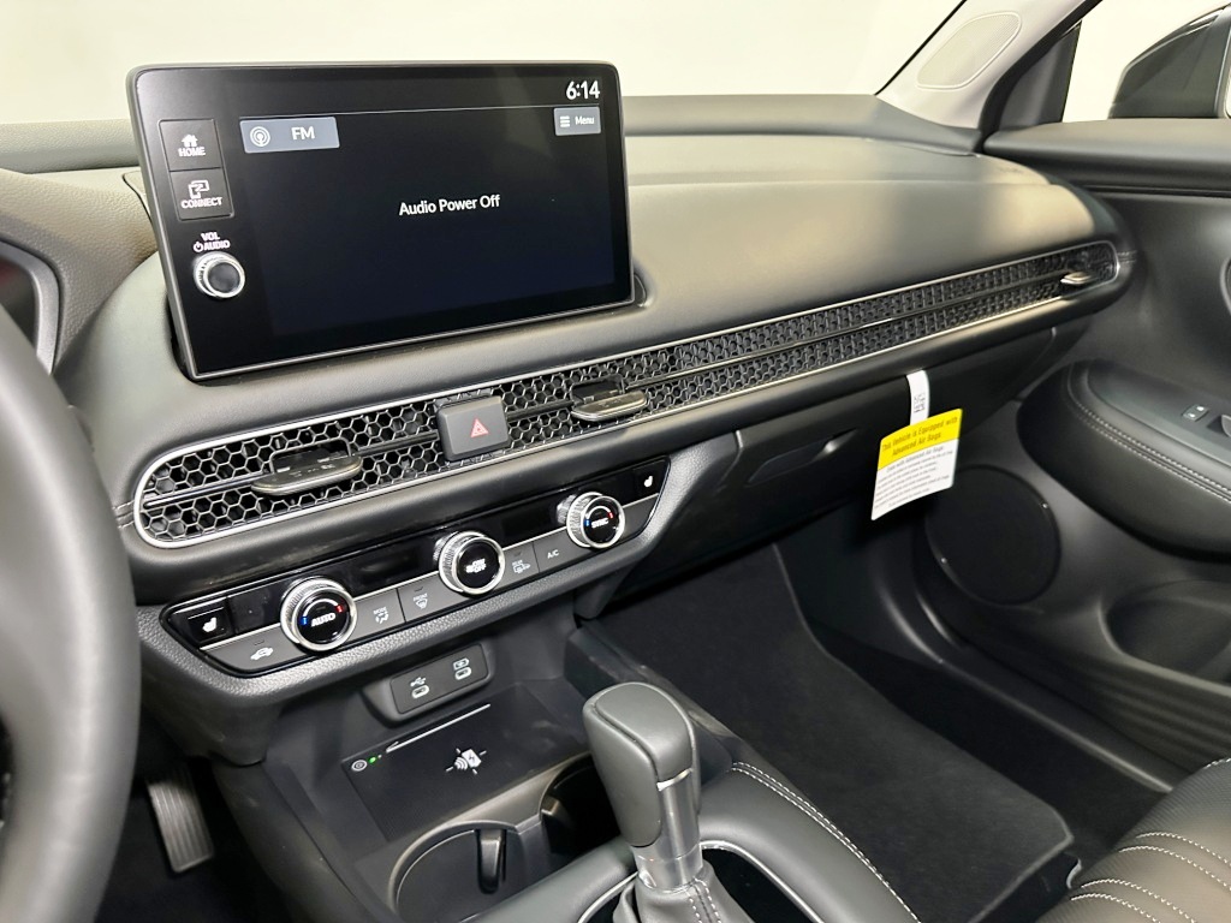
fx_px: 853
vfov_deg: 56.8
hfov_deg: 71.6
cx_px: 616
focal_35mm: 24
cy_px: 462
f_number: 1.78
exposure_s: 1/30
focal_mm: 6.86
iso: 800
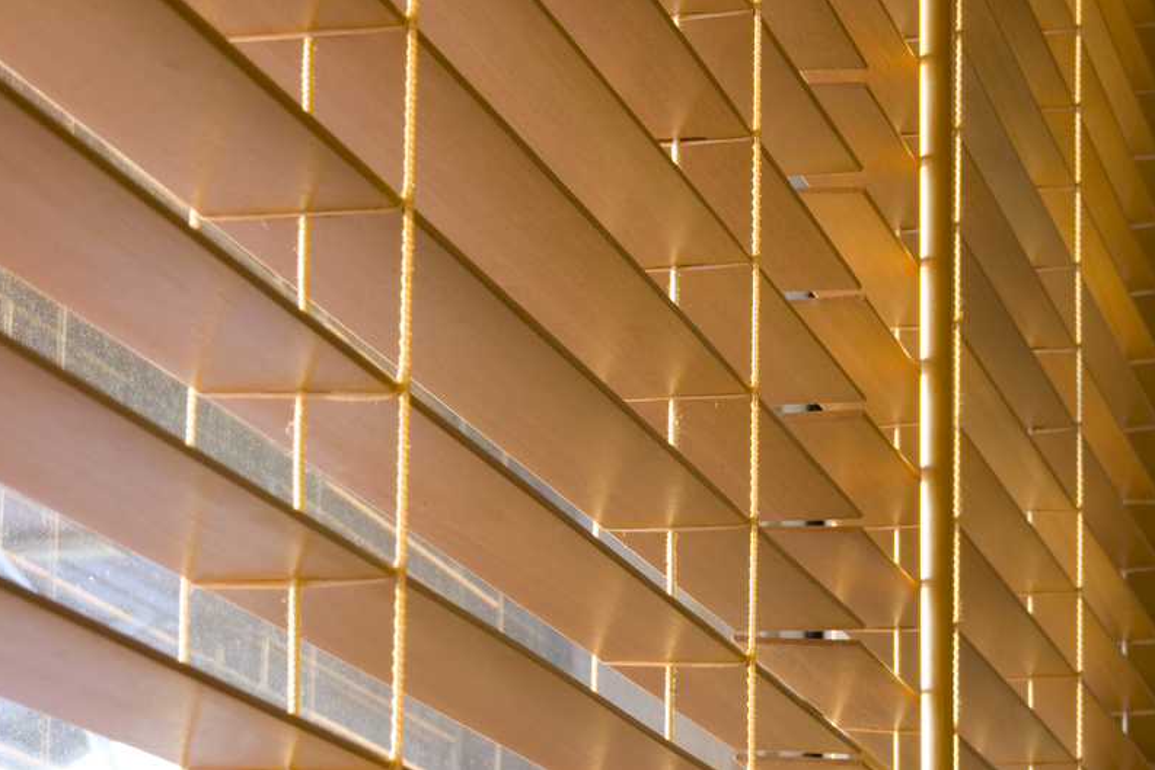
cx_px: 575
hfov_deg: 16.9
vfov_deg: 11.3
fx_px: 3883
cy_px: 384
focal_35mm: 121
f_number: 22
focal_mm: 80
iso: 200
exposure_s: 1/1.67
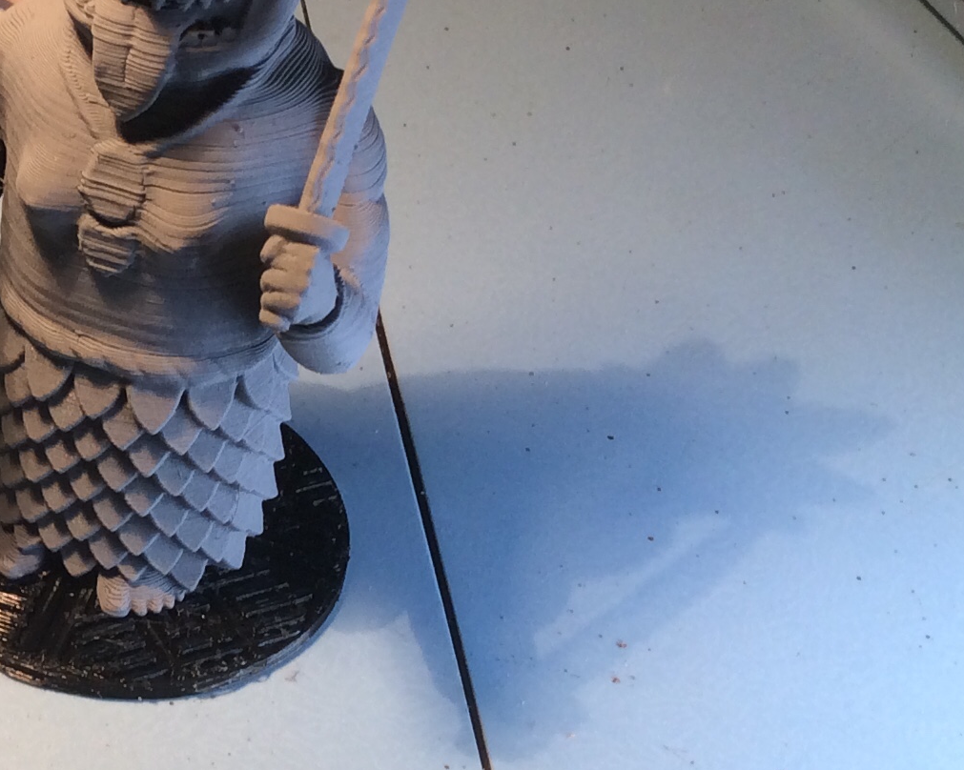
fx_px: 2282
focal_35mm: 80
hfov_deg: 22.2
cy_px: 334
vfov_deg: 19.2
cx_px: -158
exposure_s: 1/33
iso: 40
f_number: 2.4
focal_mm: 3.3
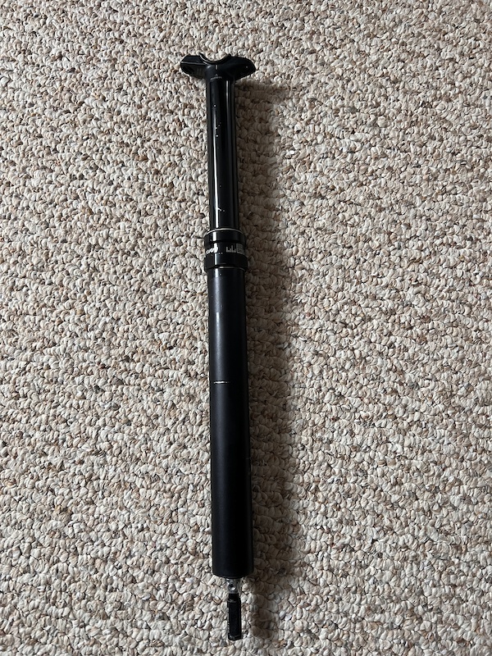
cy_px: 328
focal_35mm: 26
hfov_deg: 53.1
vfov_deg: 67.3
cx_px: 246
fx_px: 493
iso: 200
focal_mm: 5.7
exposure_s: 1/60
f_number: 1.5
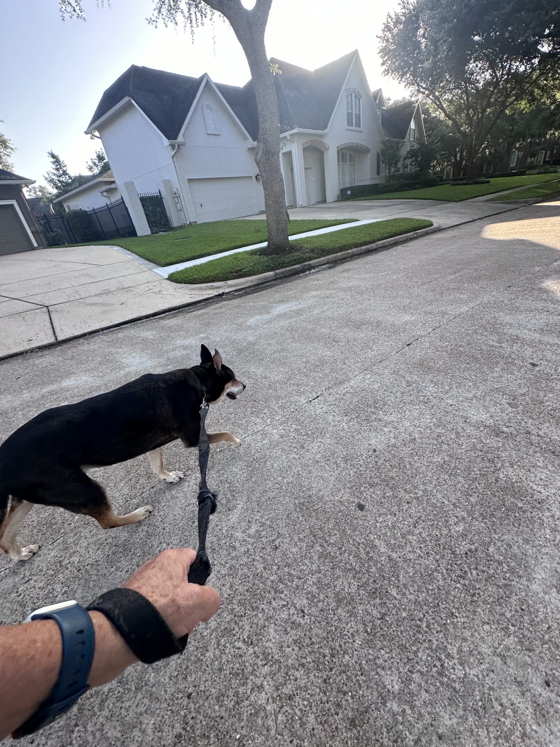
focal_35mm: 14
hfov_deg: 85.7
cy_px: 374
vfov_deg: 102.1
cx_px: 280
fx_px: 302
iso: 40
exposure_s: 1/238
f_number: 2.2
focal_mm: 2.22
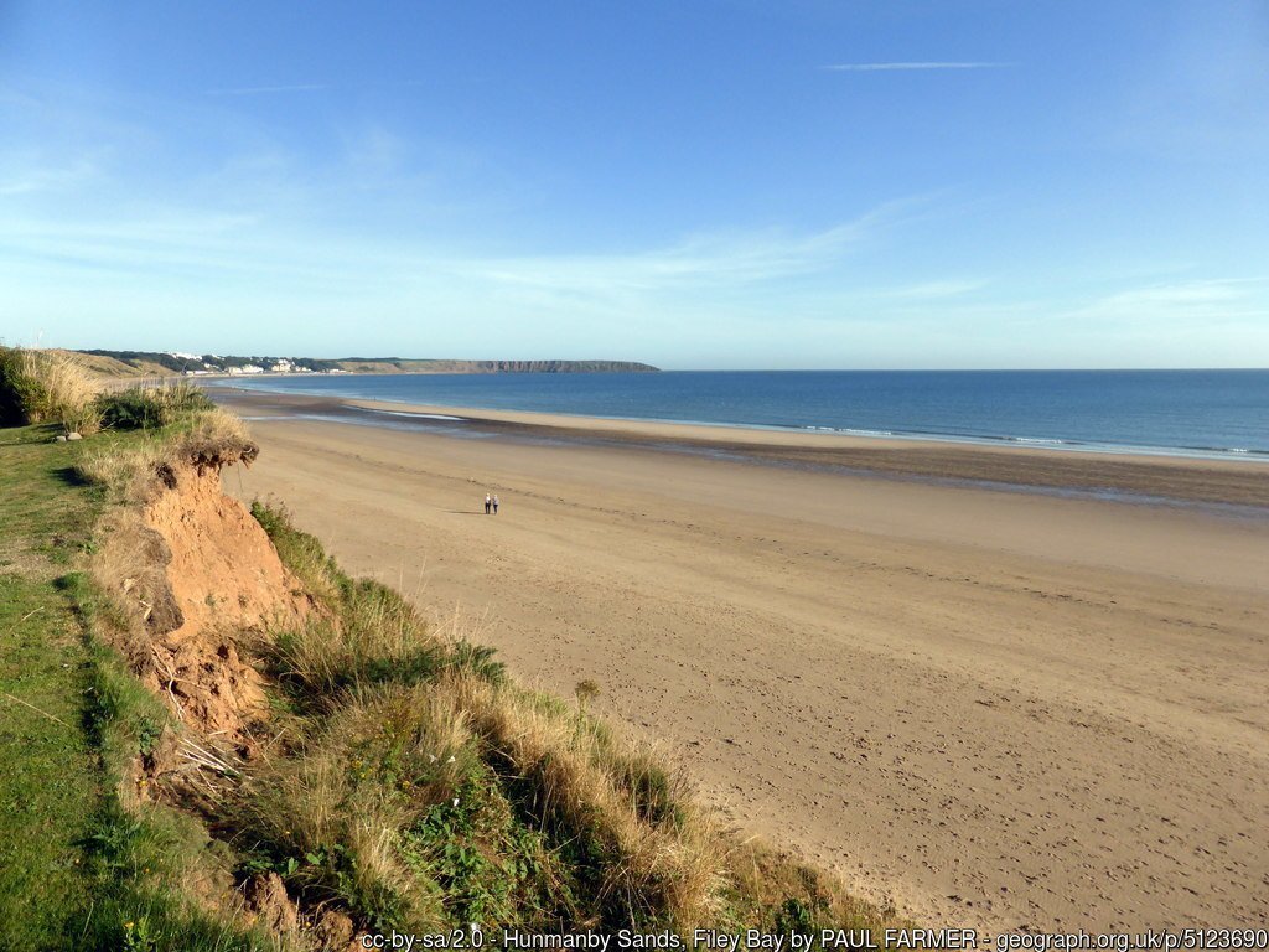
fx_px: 916
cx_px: 634
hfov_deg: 69.4
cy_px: 476
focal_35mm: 25
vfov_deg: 54.9
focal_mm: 4.3
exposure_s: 1/1300
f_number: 3.3
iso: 100
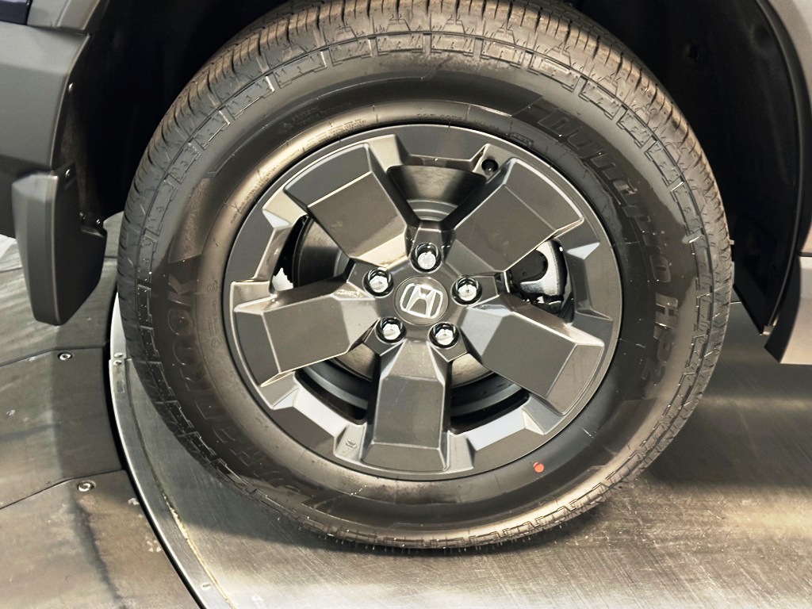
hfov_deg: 39.7
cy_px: 304
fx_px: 1126
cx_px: 406
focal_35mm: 48
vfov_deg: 30.3
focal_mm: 6.86
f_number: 1.78
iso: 640
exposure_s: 1/20
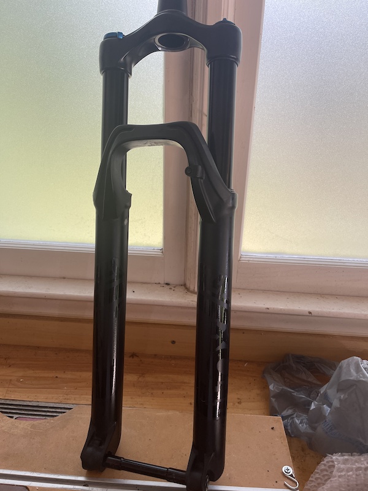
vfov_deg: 69.4
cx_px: 184
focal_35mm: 25
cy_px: 246
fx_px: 354
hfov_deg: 54.9
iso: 100
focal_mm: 5.1
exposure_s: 1/121
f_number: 1.6
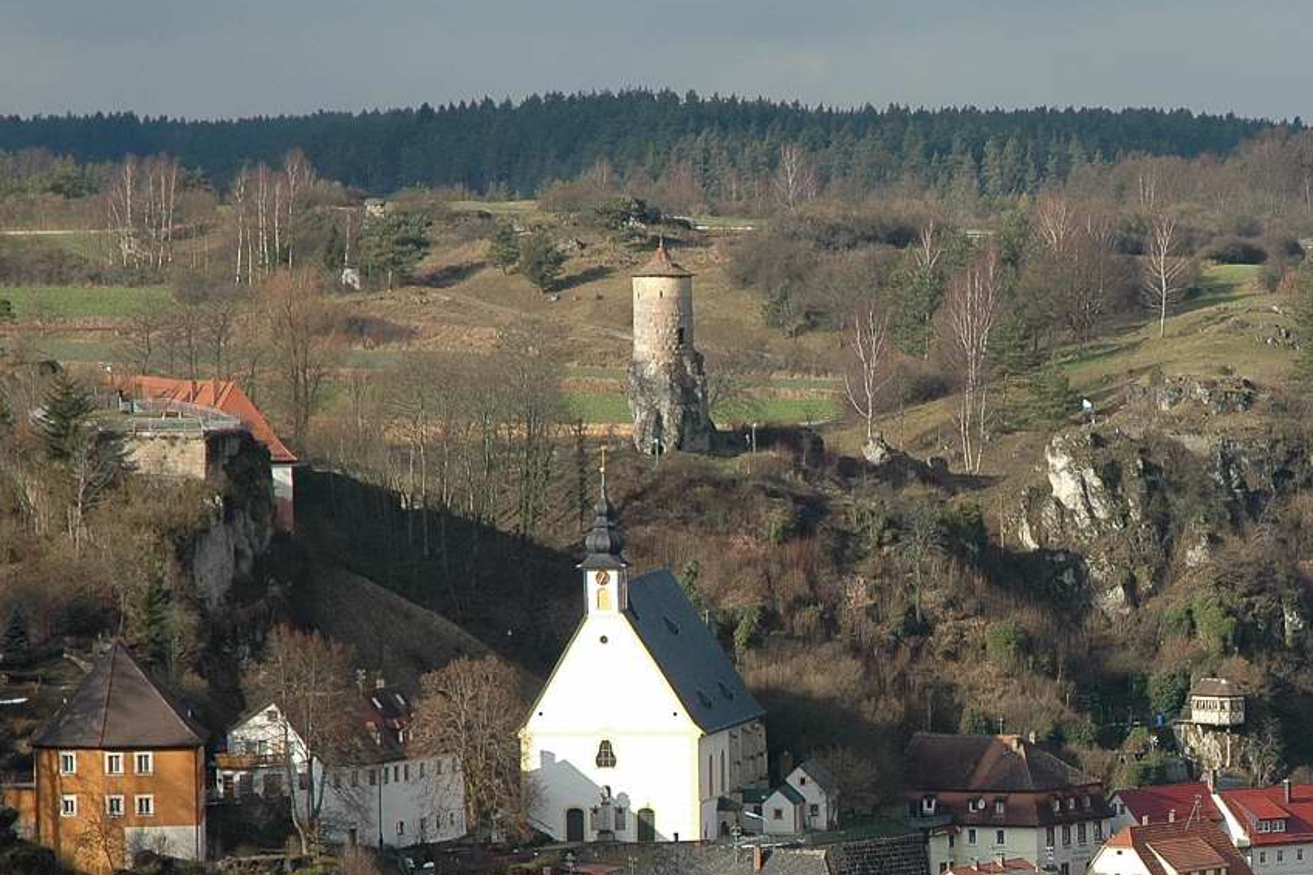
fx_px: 7220
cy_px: 765
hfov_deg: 10.4
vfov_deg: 6.9
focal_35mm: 198
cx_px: 1078
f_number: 9
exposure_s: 1/250
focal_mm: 70
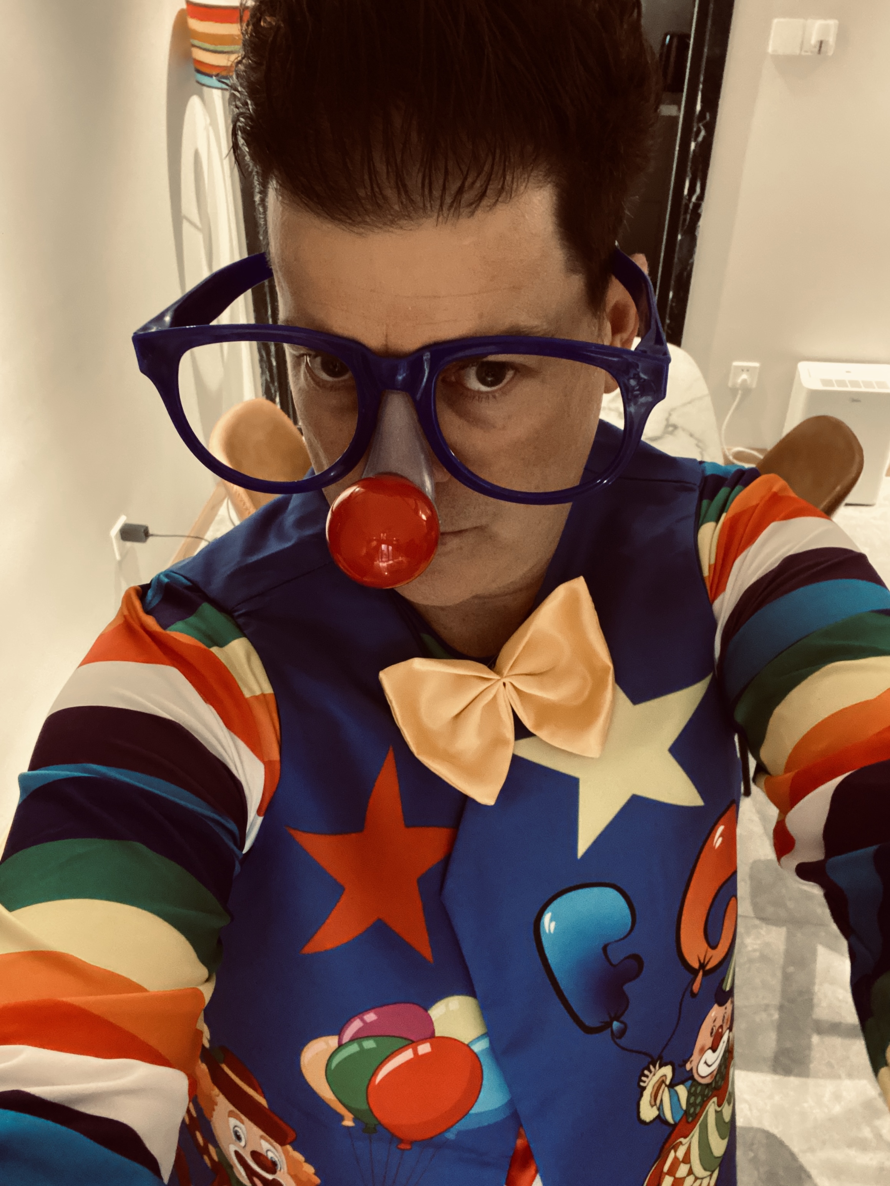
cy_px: 593
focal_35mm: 30
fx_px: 1028
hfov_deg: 46.8
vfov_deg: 60.0
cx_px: 445
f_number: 2.2
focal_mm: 2.71
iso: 1000
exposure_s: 1/17
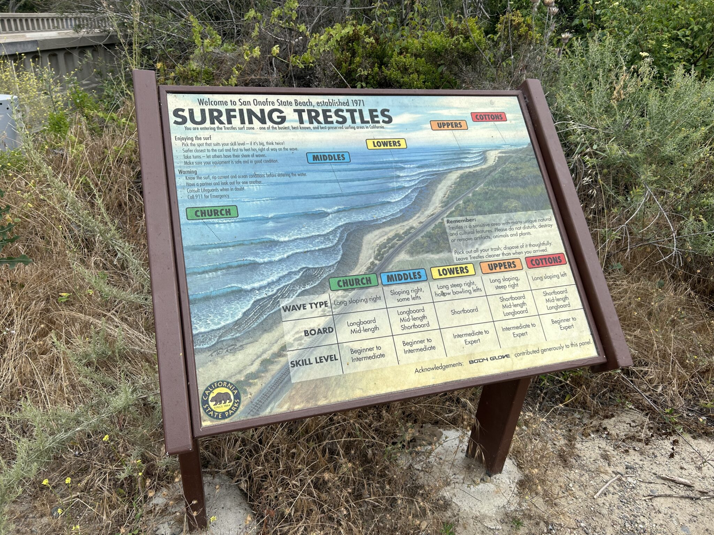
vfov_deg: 53.1
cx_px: 357
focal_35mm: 26
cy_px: 268
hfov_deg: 67.3
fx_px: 536
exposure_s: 1/3704
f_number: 1.5
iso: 50
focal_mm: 5.7
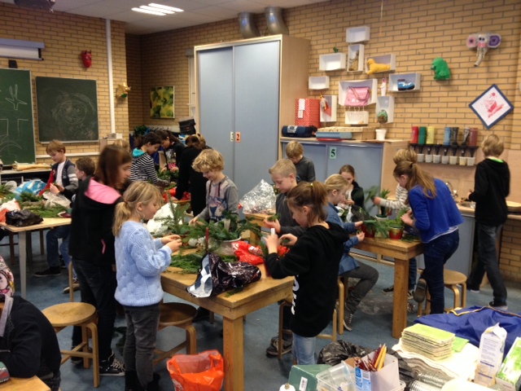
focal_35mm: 35
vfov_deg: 40.7
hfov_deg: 52.6
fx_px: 527
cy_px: 196
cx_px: 260
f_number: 2.4
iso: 160
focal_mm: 4.28
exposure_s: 1/20
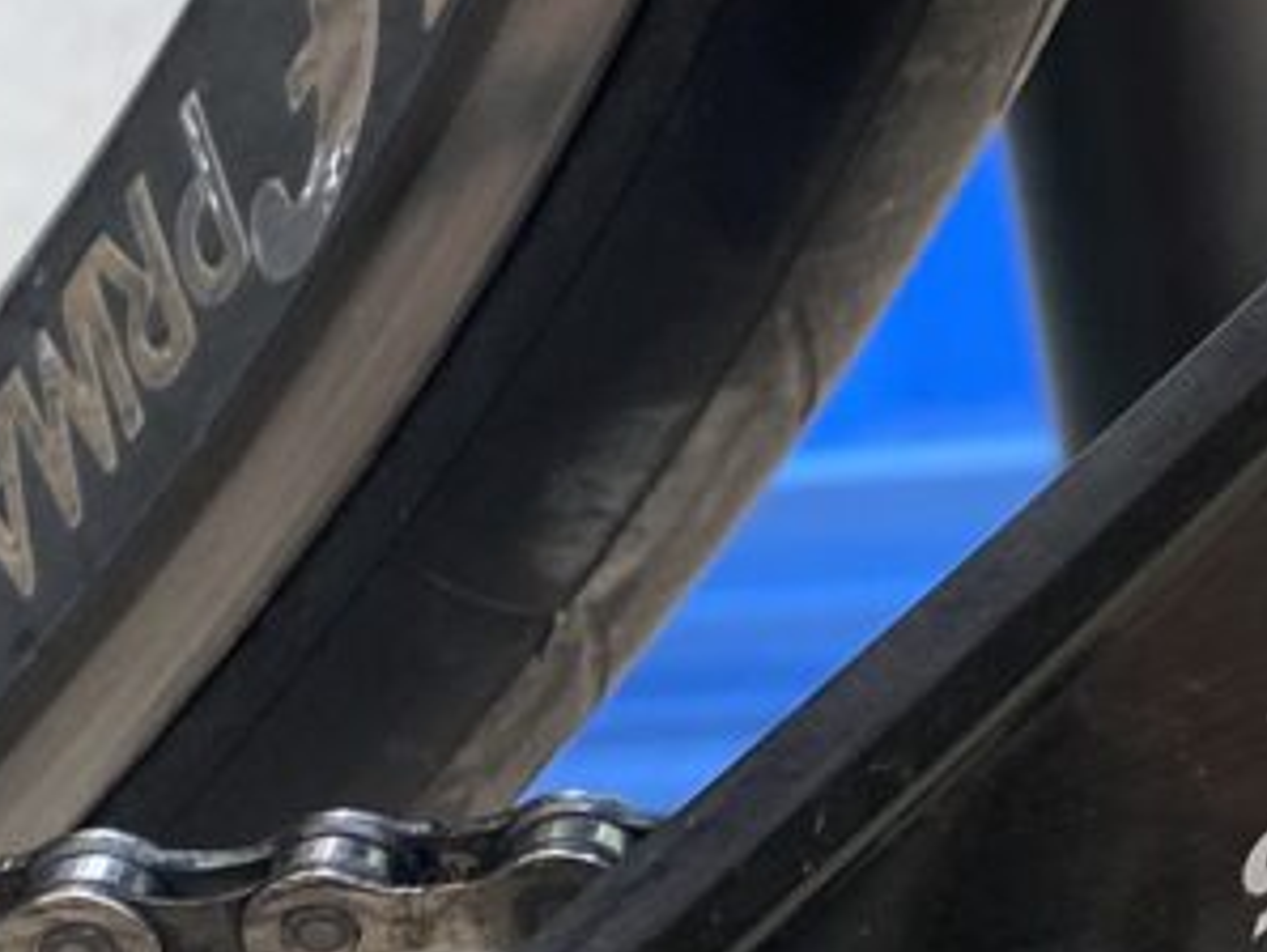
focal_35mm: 134
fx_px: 4909
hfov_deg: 12.8
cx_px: 2525
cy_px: -1071
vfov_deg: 10.1
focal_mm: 4.25
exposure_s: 1/456
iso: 32
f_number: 1.8
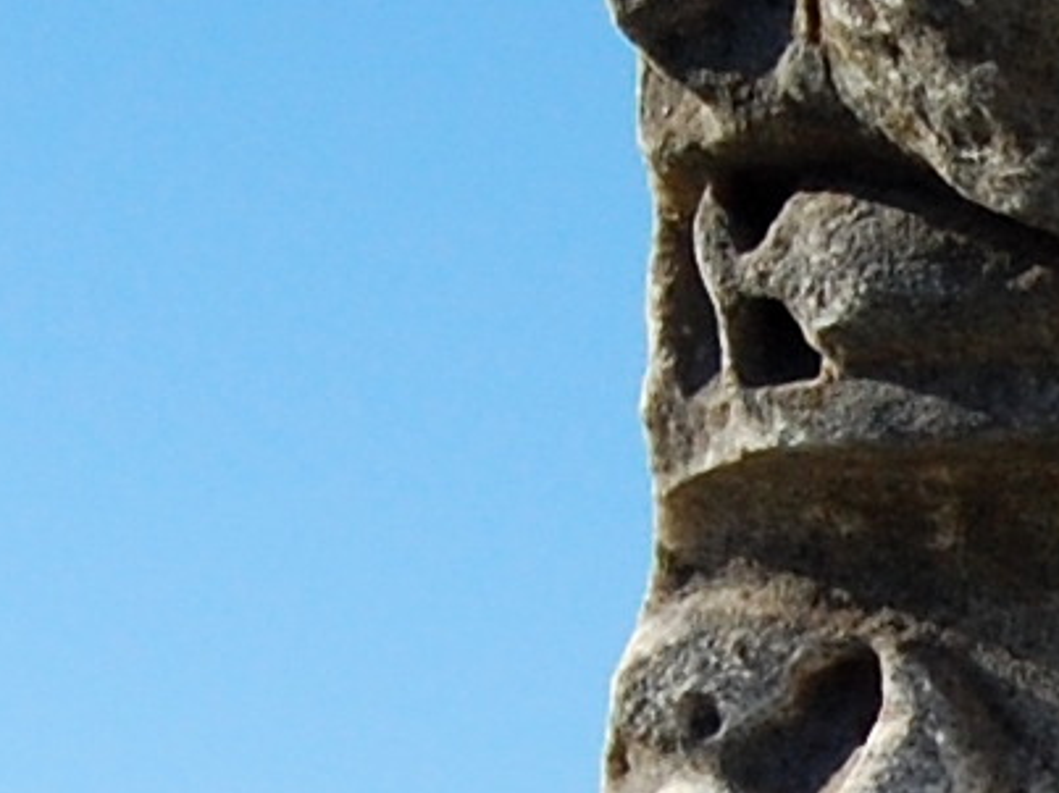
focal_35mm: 215
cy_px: 943
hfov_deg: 8.9
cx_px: 1713
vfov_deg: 6.9
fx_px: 6575
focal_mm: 20
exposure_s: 1/250
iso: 360
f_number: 10
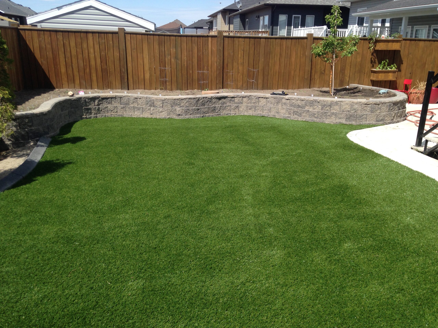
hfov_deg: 55.4
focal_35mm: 33
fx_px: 418
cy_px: 164
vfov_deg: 42.9
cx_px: 219
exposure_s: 1/1232
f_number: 2.4
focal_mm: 4.12
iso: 50
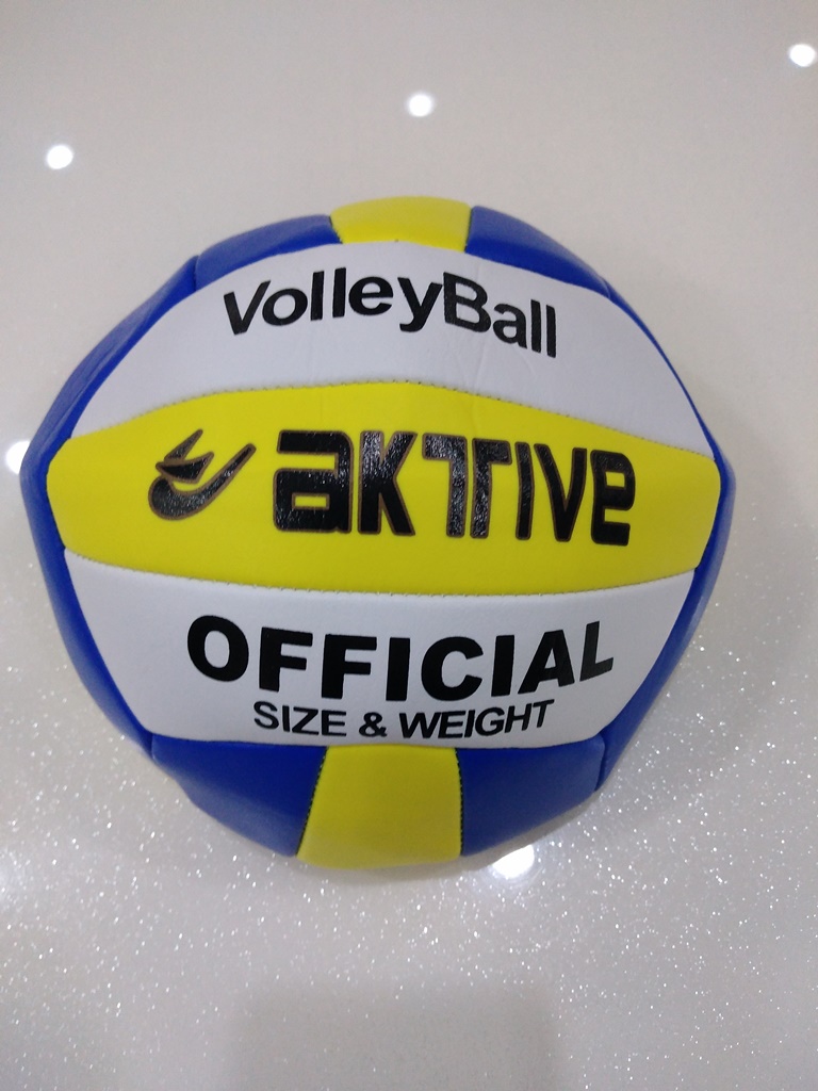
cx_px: 409
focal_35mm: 26
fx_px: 819
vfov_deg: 67.3
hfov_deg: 53.1
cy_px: 546
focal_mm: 3.6
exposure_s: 1/30
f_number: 1.8
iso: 381
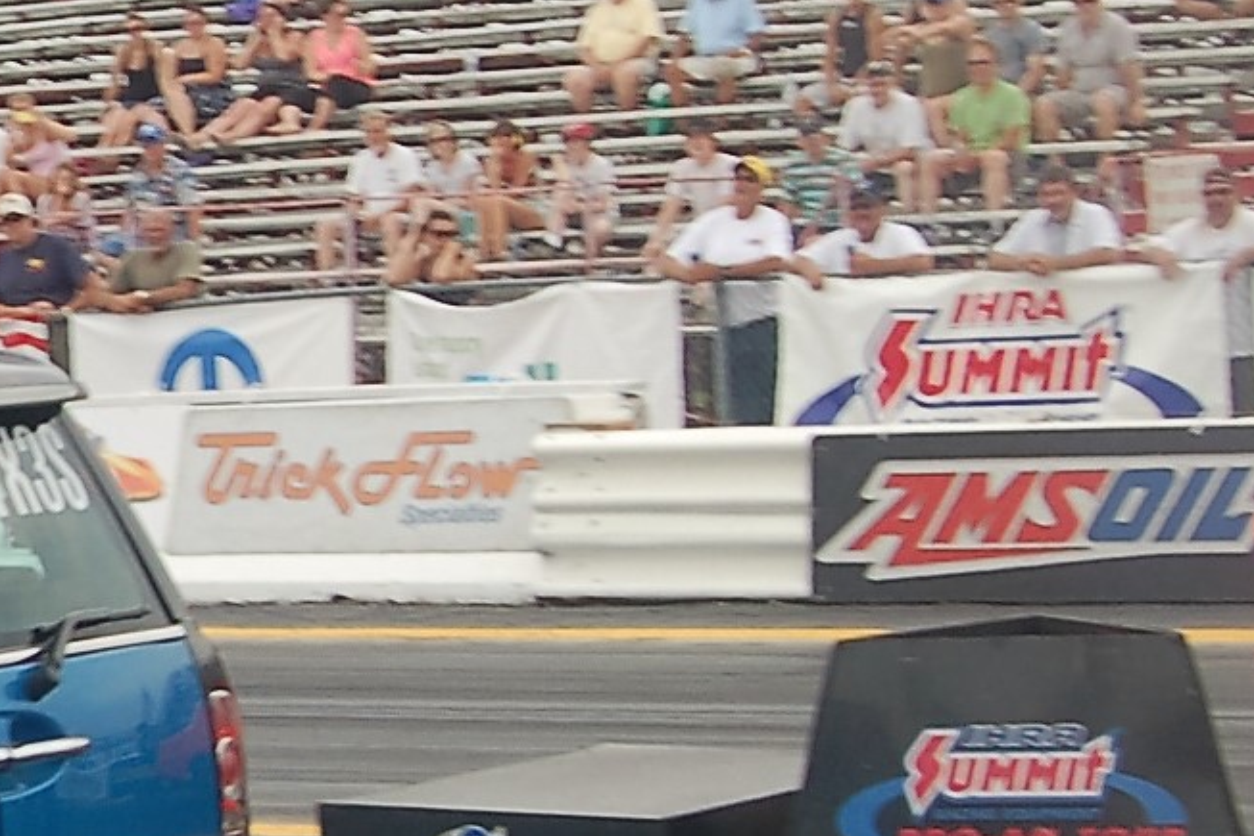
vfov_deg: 11.8
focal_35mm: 116
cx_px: -754
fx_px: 4039
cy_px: 388
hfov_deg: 15.9
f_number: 8
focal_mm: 24
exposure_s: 1/250
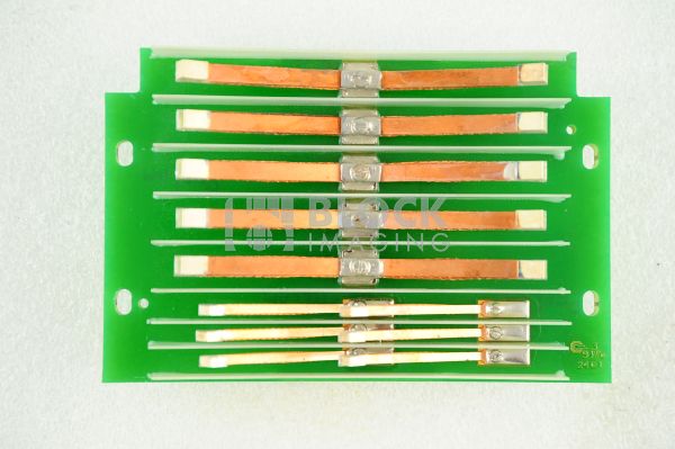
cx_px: 338
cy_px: 224
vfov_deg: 17.5
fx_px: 1461
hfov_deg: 26.0
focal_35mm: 78
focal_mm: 78
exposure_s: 1/100
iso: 800
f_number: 6.3
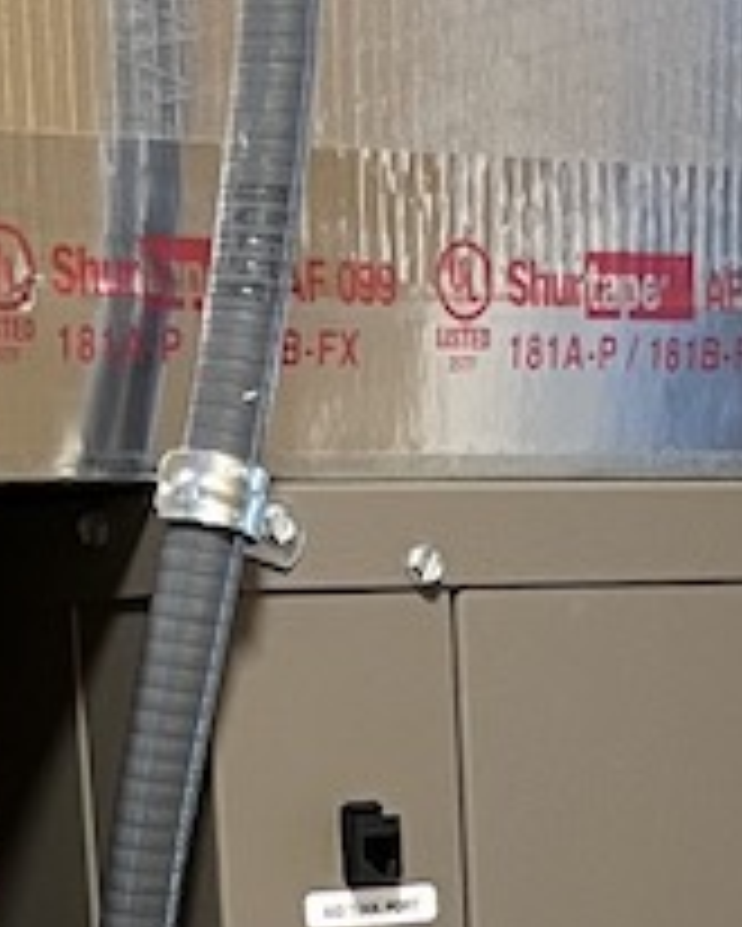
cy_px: 2358
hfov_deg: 10.4
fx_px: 4060
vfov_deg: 10.7
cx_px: 517
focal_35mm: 148
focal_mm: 5.1
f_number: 1.6
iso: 250
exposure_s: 1/60
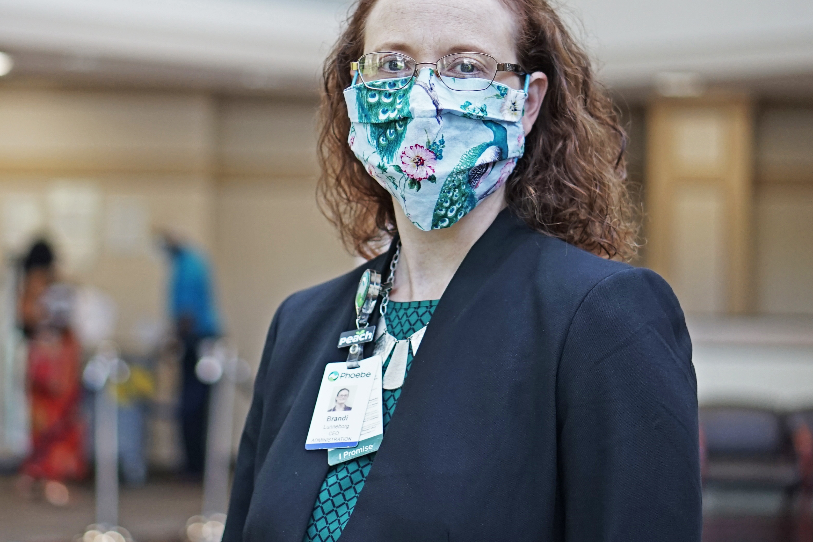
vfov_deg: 14.5
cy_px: 222
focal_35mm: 94
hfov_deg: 21.6
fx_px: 2123
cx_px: 308
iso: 800
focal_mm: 50
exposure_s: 1/500
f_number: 1.8
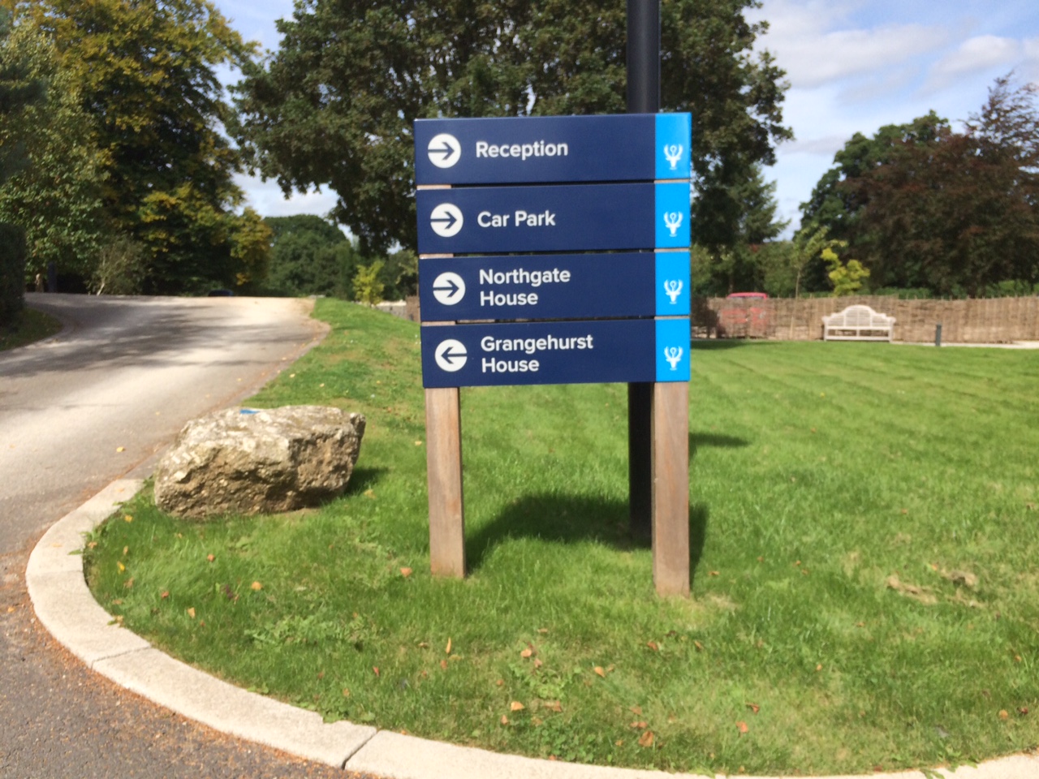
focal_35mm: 29
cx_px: 520
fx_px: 870
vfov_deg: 48.2
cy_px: 390
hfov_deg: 61.7
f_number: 2.2
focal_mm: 4.15
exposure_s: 1/2160
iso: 32
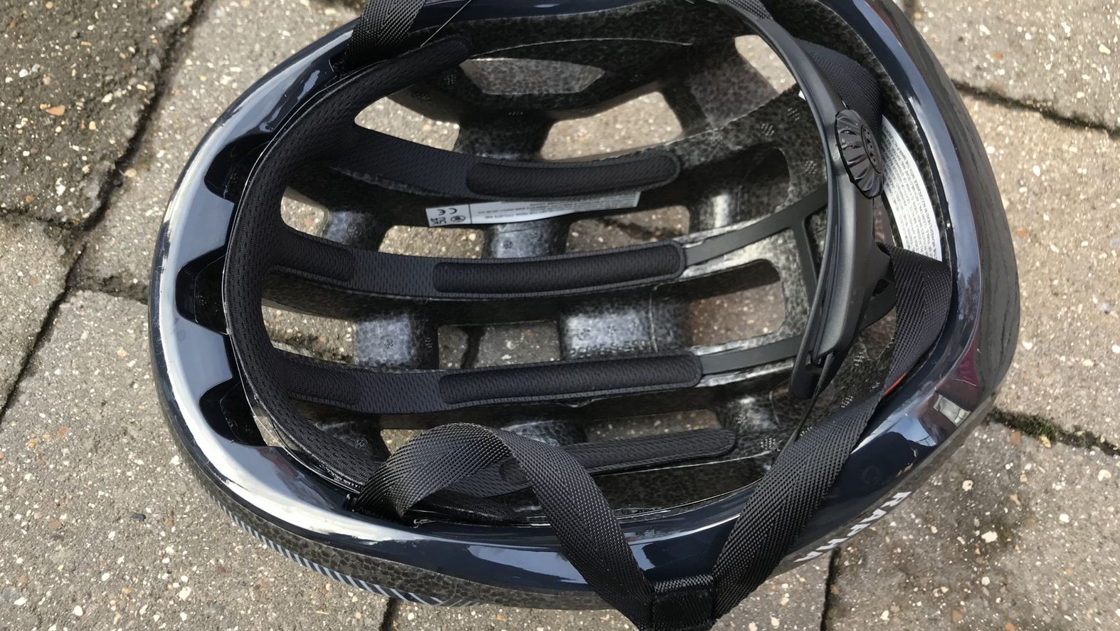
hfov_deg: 62.6
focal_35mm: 31
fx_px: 921
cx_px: 553
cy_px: 297
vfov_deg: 37.8
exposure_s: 1/100
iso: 32
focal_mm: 3.99
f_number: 1.8
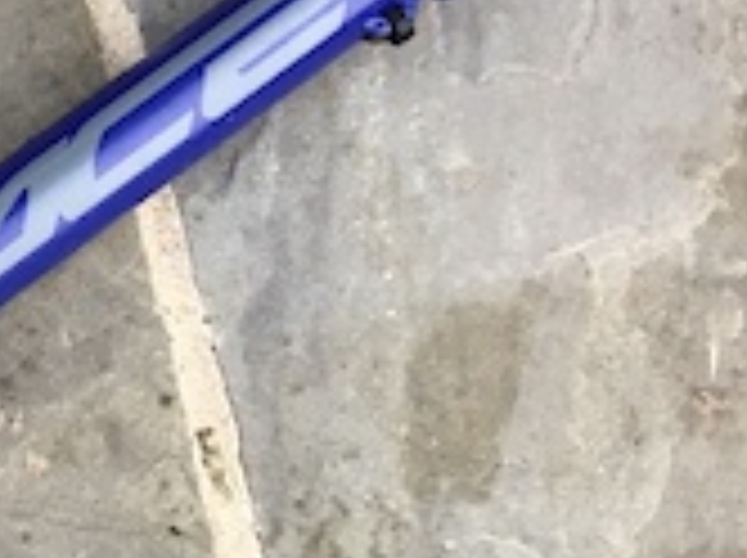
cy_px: 315
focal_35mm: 140
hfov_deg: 12.4
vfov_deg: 10.6
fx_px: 3017
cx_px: -747
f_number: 2.2
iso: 25
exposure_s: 1/33
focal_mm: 4.15
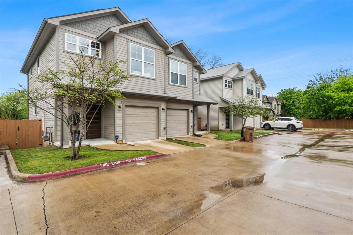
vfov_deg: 67.3
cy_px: 118
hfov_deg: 90.0
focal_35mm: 18
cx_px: 176
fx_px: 176
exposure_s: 1/100
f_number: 8
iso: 100
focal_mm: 12
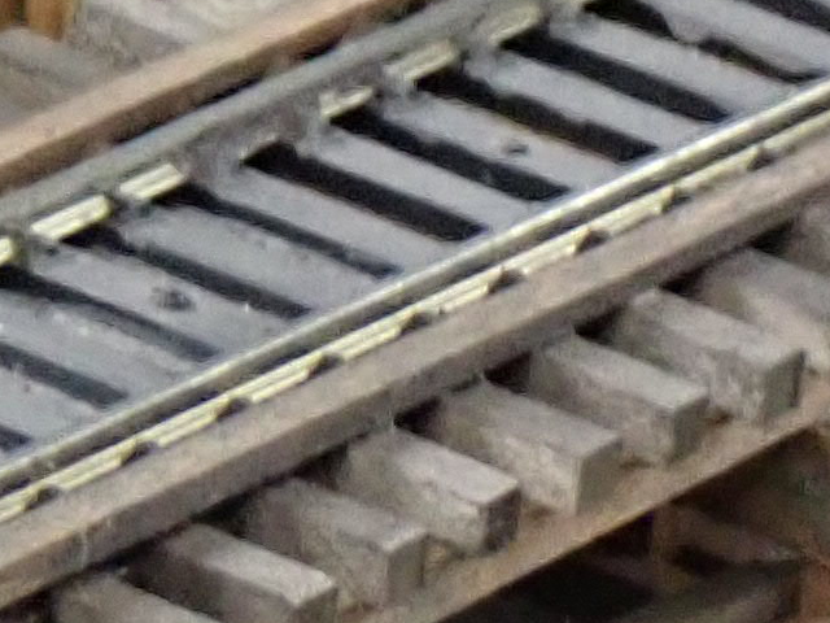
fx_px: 11533
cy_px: -273
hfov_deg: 4.0
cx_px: -1214
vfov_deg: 3.1
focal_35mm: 481
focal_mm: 13.65
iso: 800
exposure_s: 1/20
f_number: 4.1
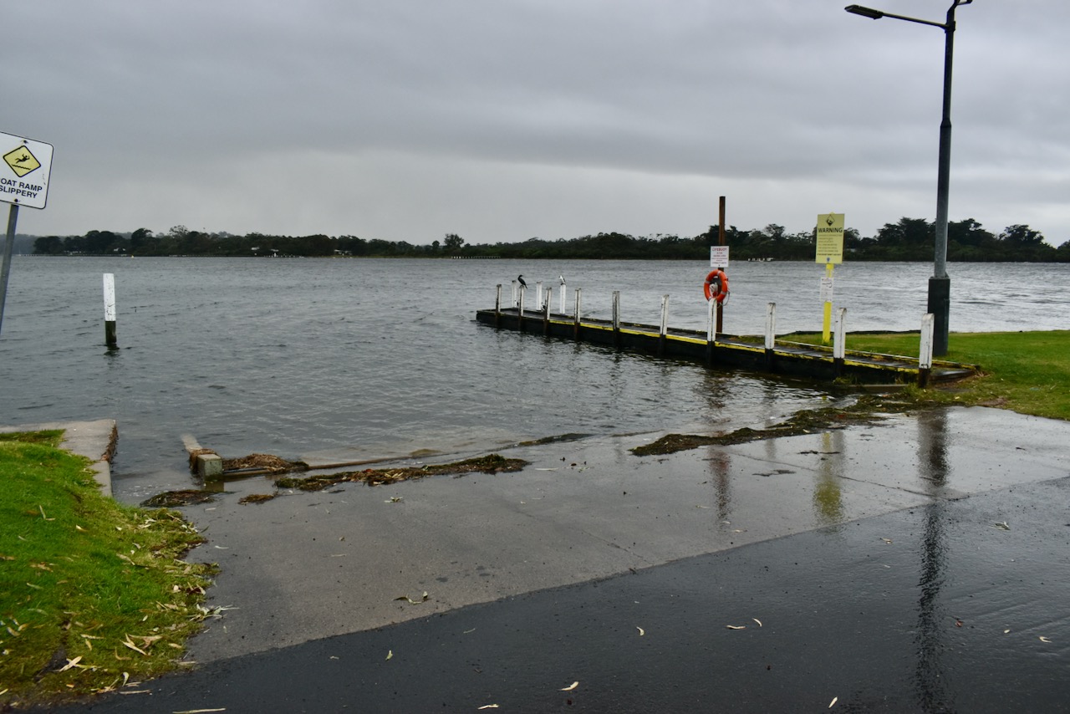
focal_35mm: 27
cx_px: 535
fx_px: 803
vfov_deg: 48.0
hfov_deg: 67.4
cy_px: 357
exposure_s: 1/320
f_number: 5.6
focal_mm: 18
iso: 250
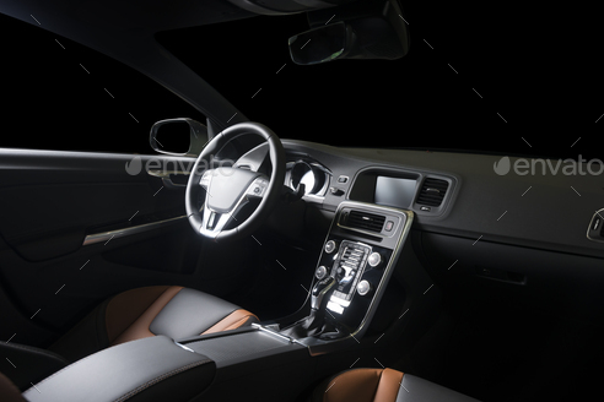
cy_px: 224
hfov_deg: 73.0
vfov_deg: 53.0
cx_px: 361
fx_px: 403
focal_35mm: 24
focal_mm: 20
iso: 400
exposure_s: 1/100
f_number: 5.6
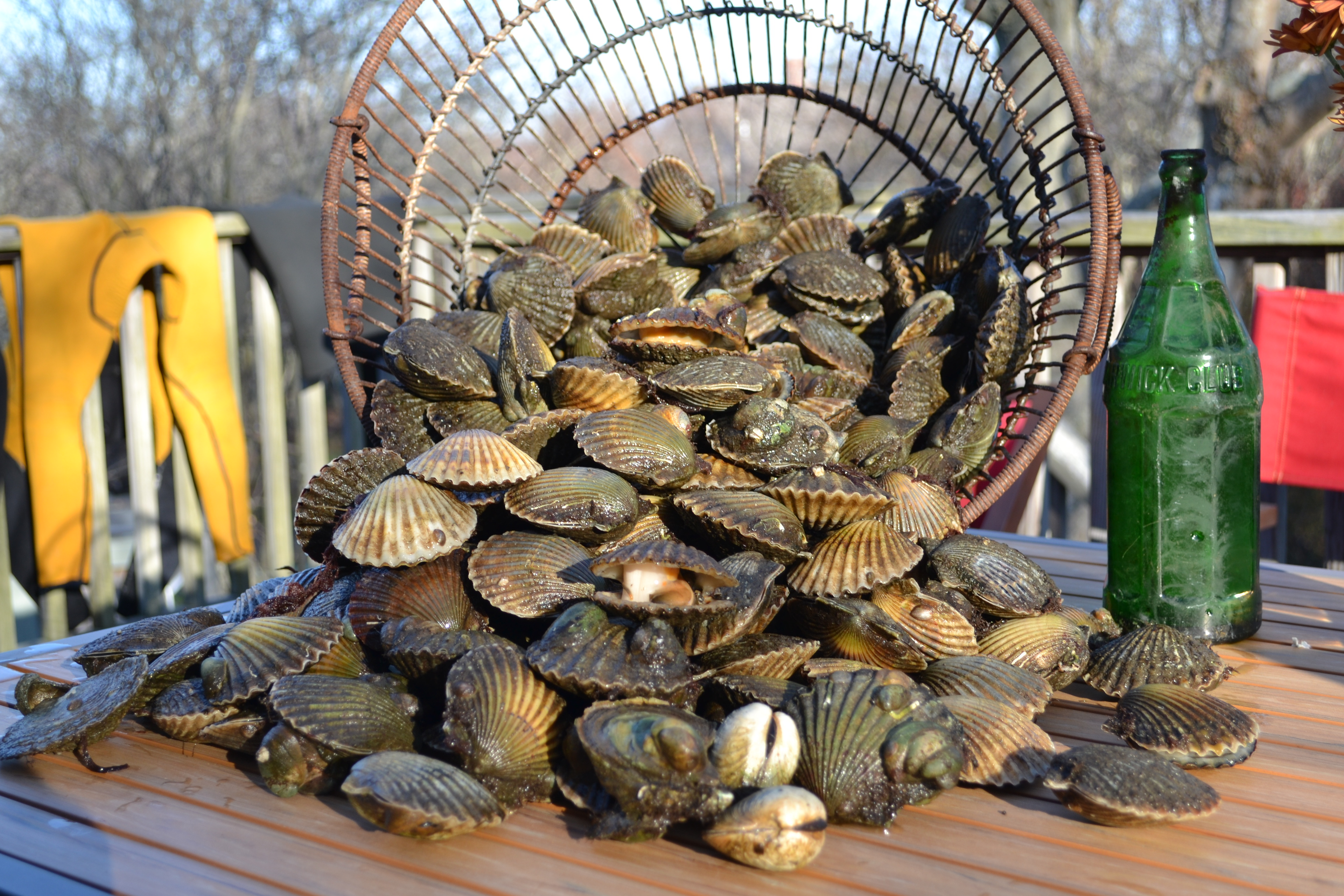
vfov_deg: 25.8
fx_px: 1960
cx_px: 672
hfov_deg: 37.9
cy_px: 448
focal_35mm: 52
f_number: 5.6
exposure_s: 1/125
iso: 100
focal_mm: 35
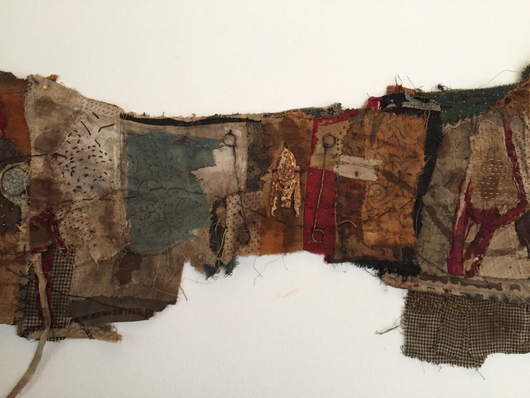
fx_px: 444
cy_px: 199
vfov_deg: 48.2
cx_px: 265
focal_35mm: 29
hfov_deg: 61.7
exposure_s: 1/30
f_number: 2.2
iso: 250
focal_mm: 4.15
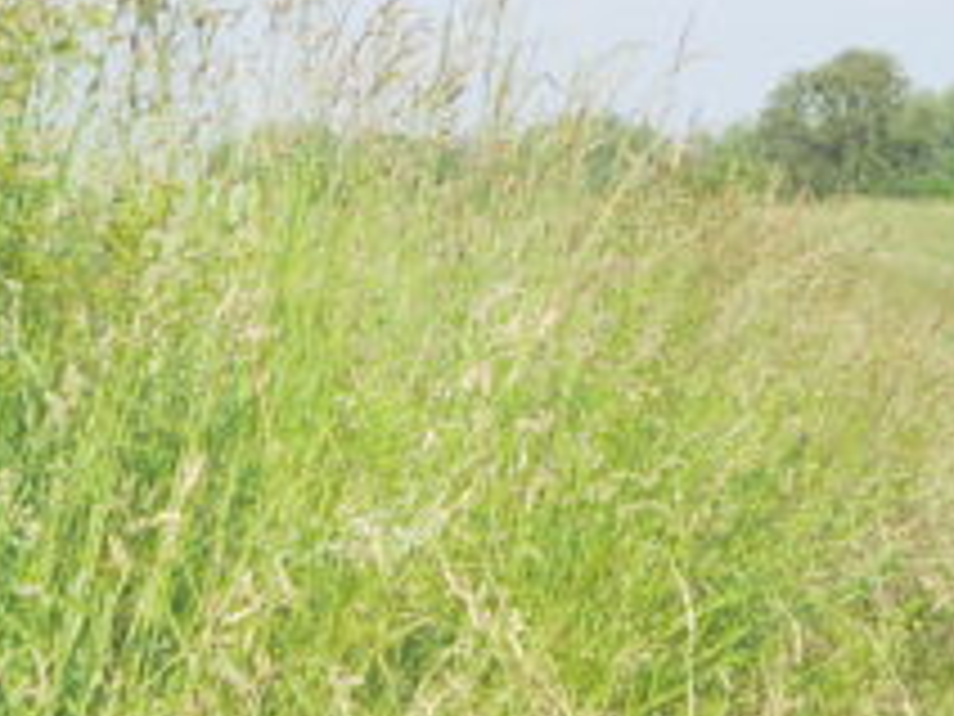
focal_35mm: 241
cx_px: 1228
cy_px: 252
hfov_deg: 8.1
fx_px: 6642
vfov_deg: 6.2
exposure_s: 1/100
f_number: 9
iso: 200
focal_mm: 25
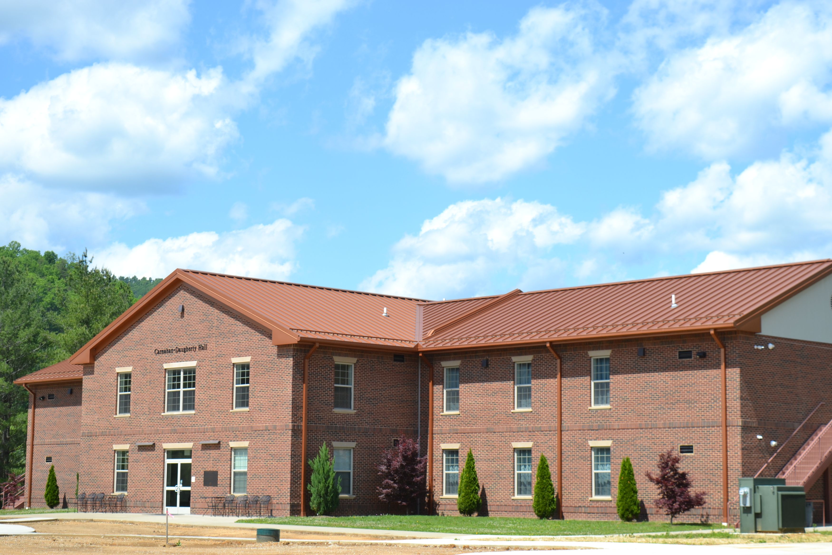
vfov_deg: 19.7
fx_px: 1594
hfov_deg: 29.2
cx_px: 416
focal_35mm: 69
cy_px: 278
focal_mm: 46
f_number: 8
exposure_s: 1/250
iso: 100
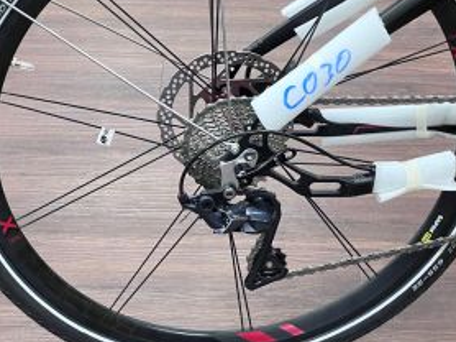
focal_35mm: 133
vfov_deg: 11.1
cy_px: 86
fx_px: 1751
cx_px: 313
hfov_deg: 14.8
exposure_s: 1/50
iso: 500
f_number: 2.8
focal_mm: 9
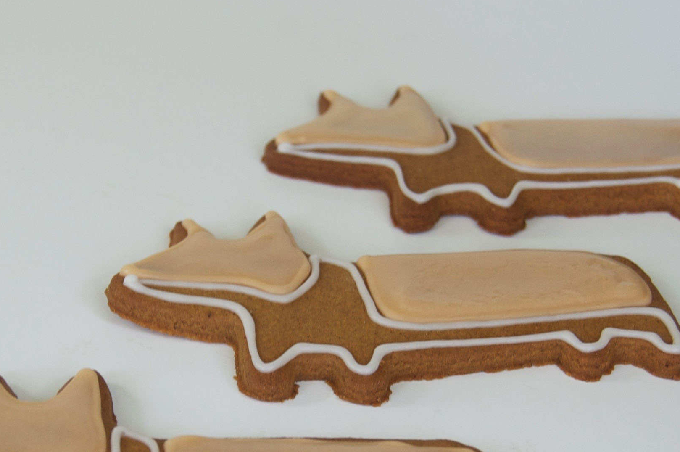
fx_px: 2000
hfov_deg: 19.3
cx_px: 264
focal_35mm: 106
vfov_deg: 12.9
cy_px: 291
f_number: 4.8
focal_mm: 38
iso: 400
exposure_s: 1/50
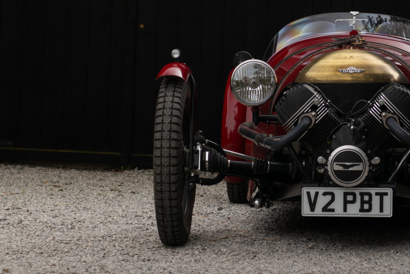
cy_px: 85
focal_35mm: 141
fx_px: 1606
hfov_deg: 14.5
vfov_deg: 9.7
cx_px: 335
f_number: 3.5
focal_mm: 55
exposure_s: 1/400
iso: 100
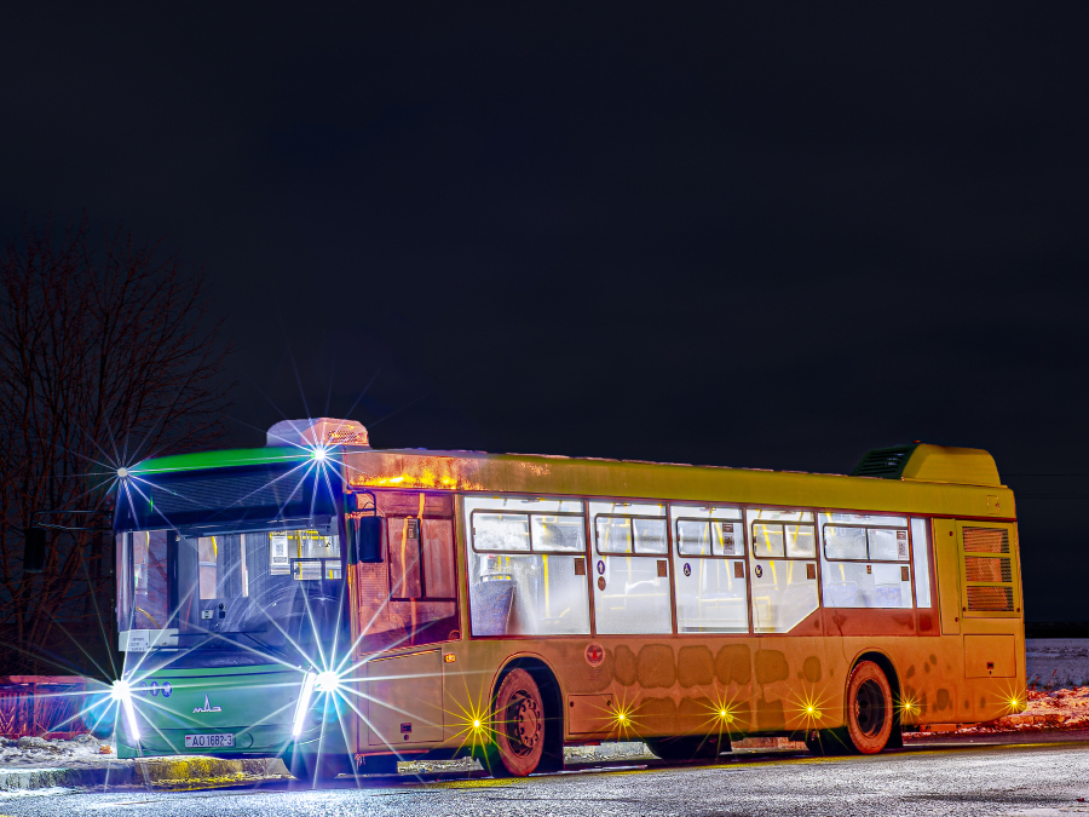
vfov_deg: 14.2
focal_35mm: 104
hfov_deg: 18.9
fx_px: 3272
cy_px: 428
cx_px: 379
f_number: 6.3
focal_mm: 50
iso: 100
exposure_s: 10
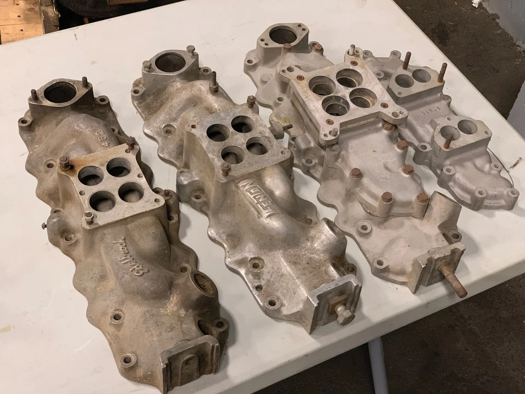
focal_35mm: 52
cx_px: 262
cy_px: 197
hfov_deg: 36.8
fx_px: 789
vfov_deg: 28.0
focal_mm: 6
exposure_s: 1/60
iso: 250
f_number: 2.4
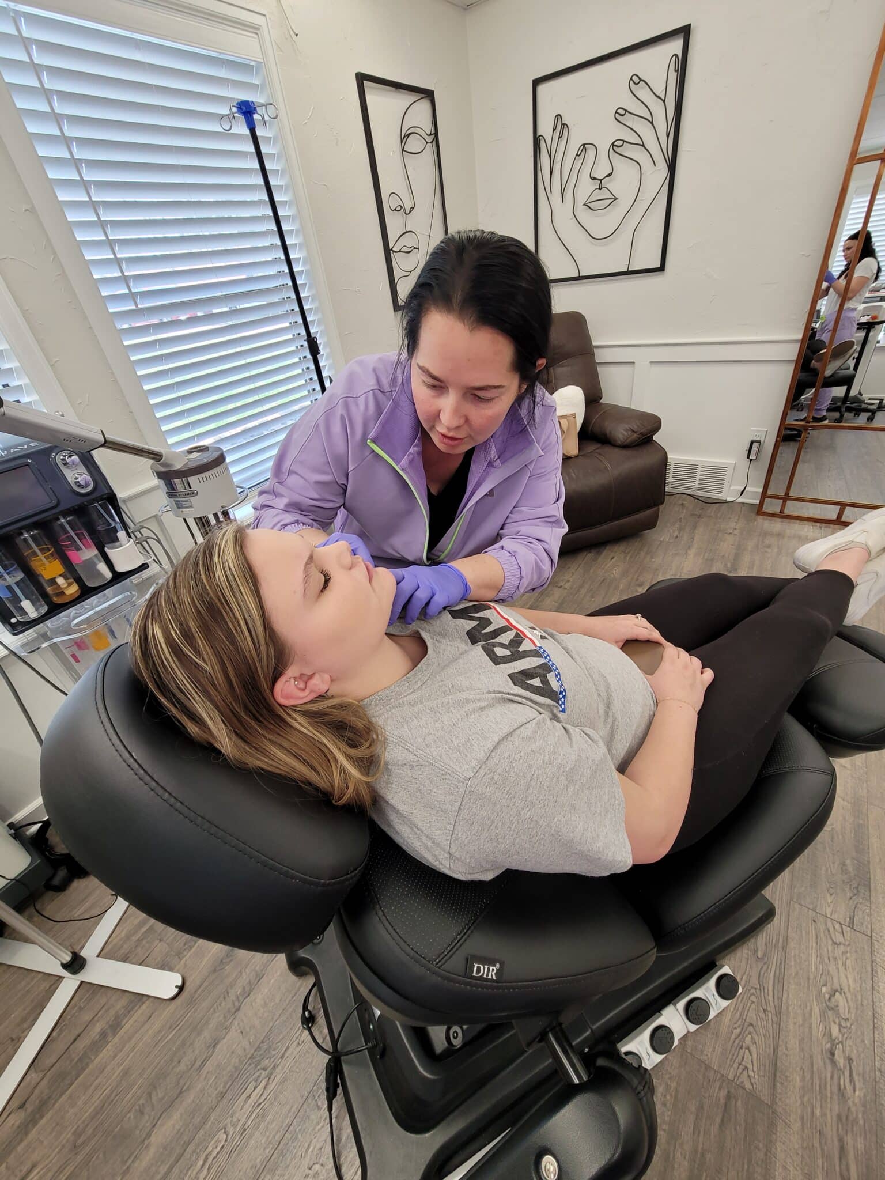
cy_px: 590
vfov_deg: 106.2
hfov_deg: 89.9
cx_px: 442
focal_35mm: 13
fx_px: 443
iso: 80
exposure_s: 1/60
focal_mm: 2.2
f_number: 2.2
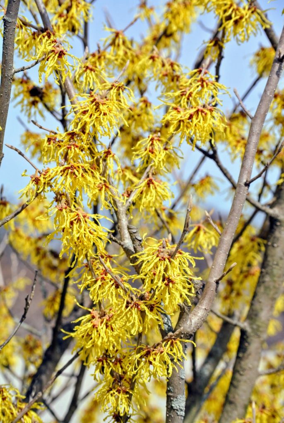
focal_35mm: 123
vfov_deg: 16.6
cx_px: 142
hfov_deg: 11.2
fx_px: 1450
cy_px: 212
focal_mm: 45.9
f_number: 6.3
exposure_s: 1/640
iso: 100
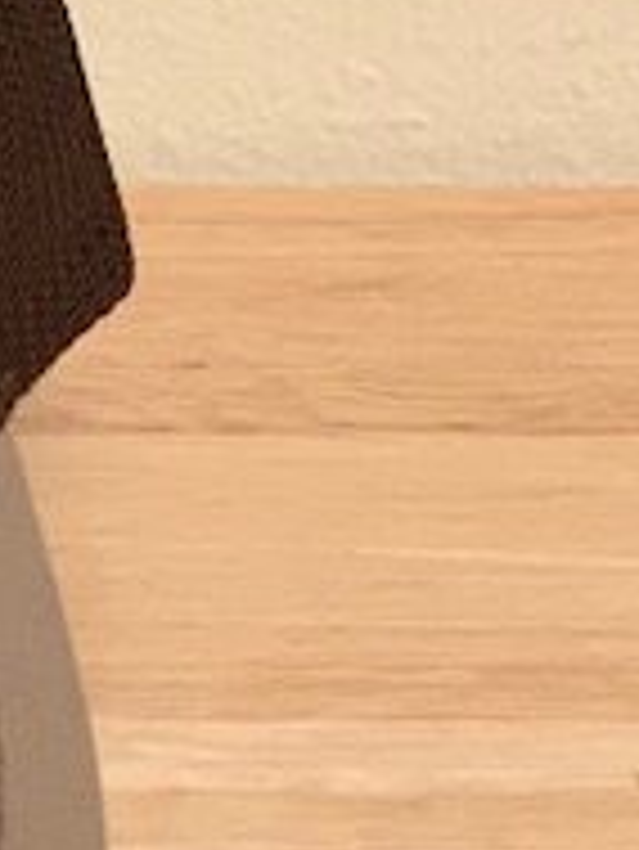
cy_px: 225
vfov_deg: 11.2
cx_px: -688
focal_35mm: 176
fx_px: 4327
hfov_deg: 8.0
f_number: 2.4
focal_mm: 6
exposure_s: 1/40
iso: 400
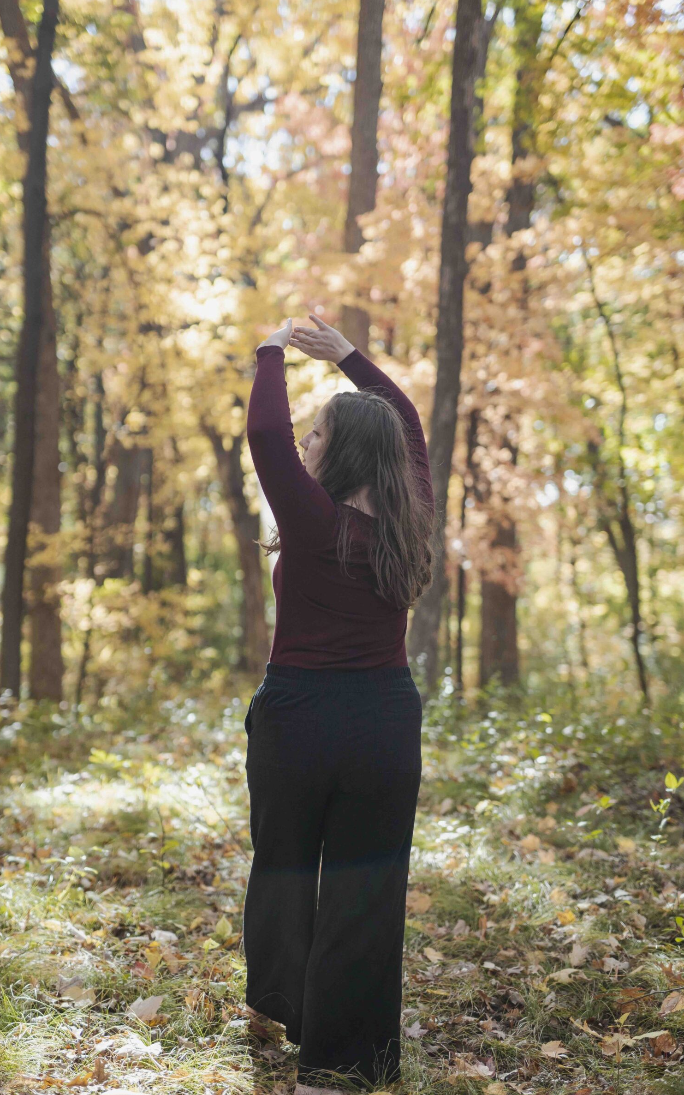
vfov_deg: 36.9
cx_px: 300
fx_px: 1640
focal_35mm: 55
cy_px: 552
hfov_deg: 23.5
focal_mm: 50
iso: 250
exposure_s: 1/1600
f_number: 1.8
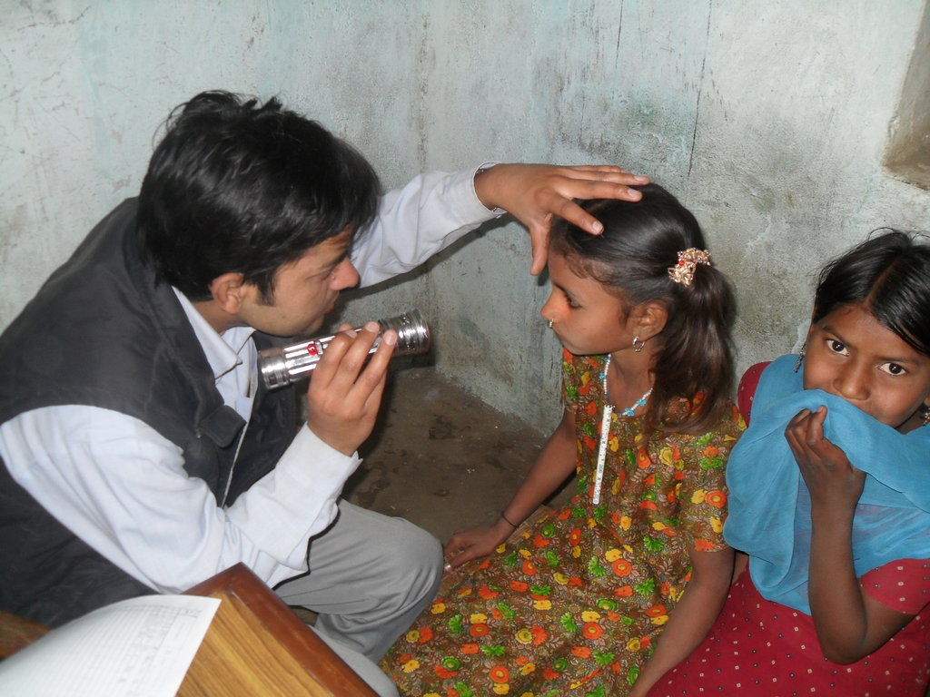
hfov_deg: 52.6
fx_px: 940
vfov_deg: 40.7
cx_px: 465
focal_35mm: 35
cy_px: 348
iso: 200
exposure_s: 1/45
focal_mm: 6.2
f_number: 2.8
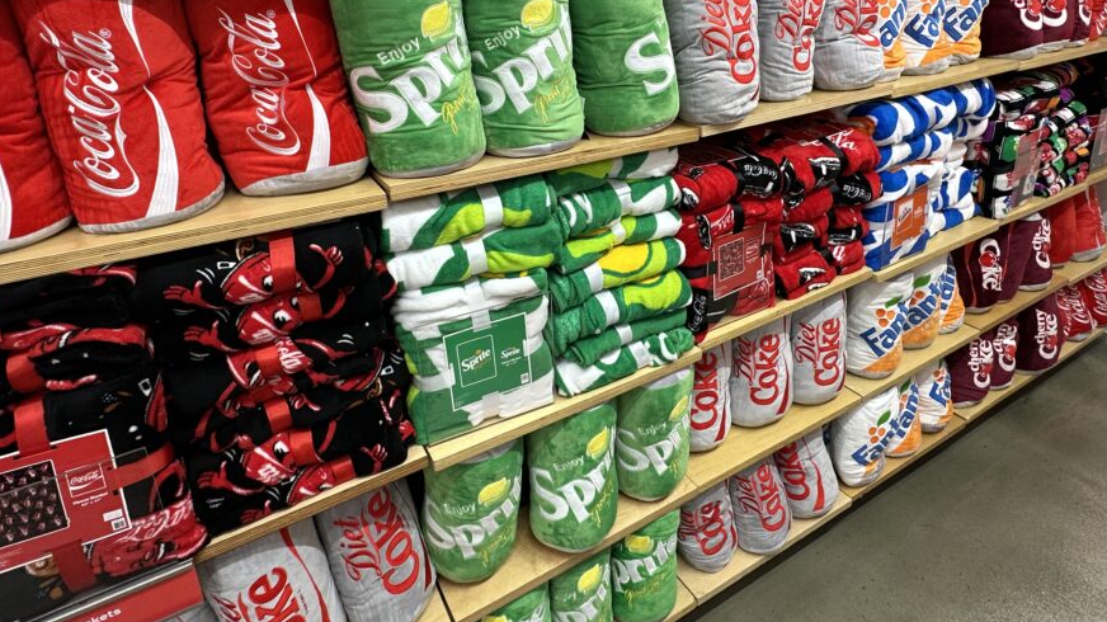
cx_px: 551
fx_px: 616
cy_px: 179
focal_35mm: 21
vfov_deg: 51.9
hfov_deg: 83.9
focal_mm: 2.22
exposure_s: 1/120
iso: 125
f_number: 2.2
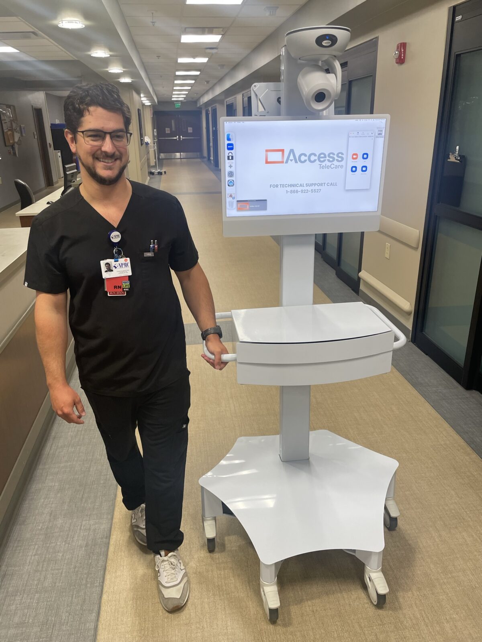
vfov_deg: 67.3
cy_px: 321
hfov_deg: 53.1
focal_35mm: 26
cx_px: 241
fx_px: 483
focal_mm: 4.2
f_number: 1.6
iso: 80
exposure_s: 1/100
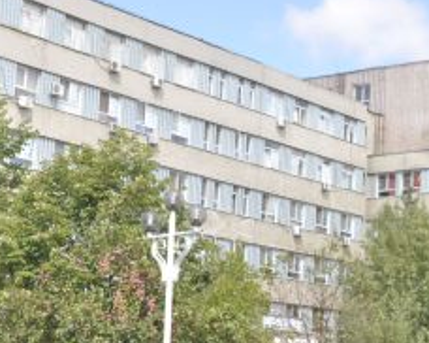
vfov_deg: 17.2
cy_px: 244
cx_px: 467
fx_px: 1129
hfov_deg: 20.5
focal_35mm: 89
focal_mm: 24
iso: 400
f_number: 13
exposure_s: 1/200
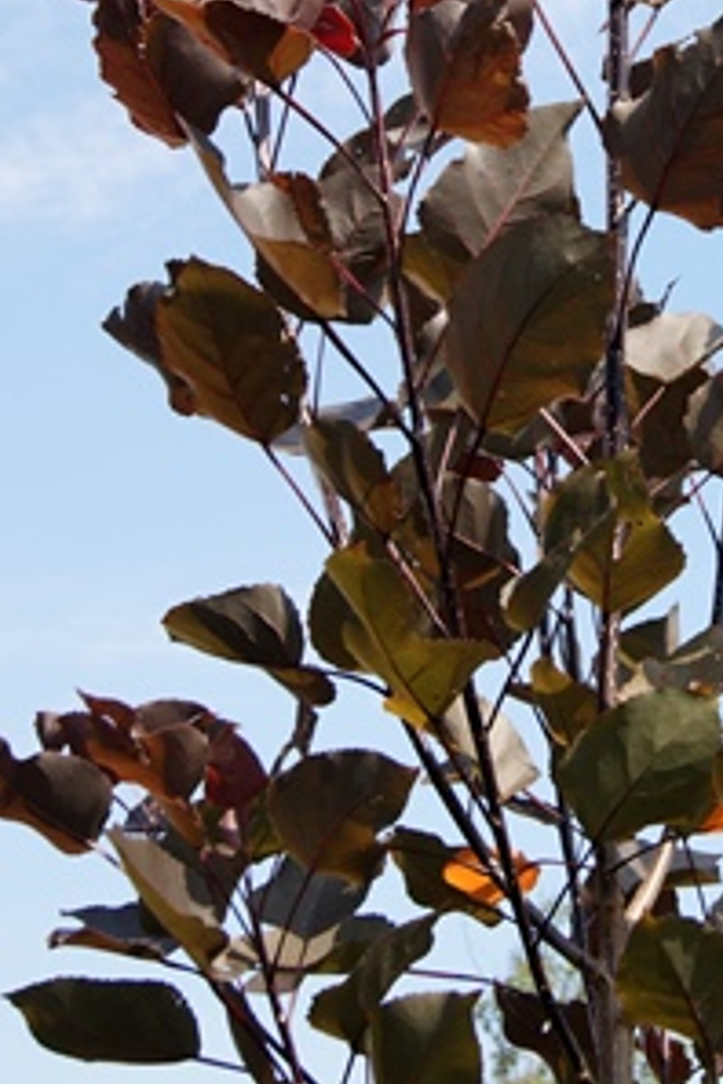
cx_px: 643
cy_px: 182
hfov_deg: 14.0
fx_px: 2922
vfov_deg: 20.7
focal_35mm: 97
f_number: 5.6
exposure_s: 1/250
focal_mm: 30
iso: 100
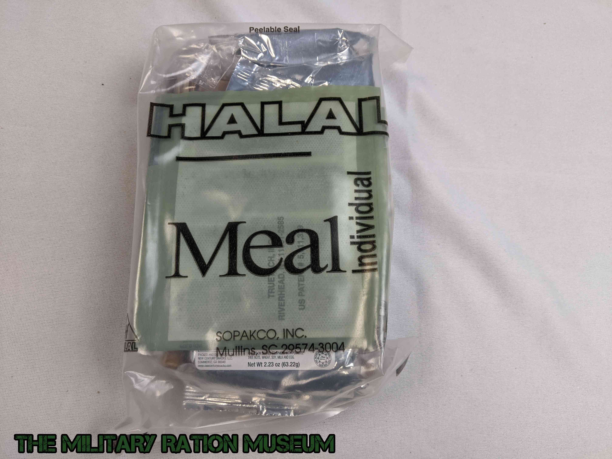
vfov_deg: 51.4
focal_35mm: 27
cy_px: 230
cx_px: 306
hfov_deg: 65.3
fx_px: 477
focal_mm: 4.44
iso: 84
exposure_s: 1/125
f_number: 1.8
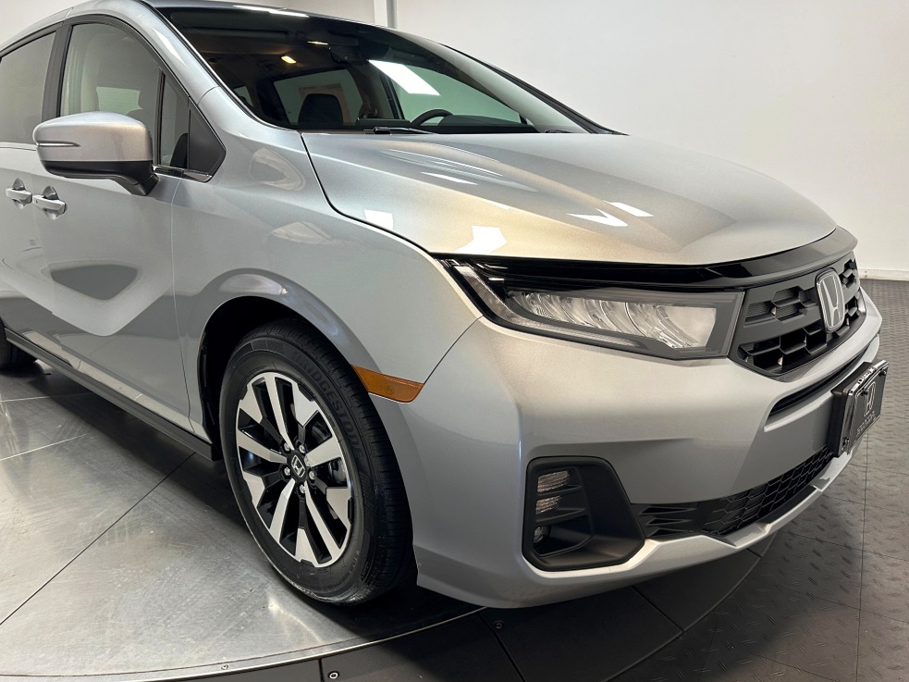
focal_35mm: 25
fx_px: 656
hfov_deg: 69.4
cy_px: 346
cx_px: 452
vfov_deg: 54.9
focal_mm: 6.86
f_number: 1.78
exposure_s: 1/60
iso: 250
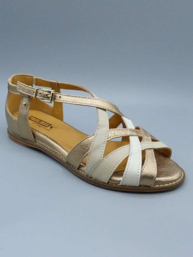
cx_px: 96
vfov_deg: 54.0
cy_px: 128
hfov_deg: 41.8
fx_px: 253
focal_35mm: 34
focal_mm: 6
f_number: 5.6
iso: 1600
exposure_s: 1/1600
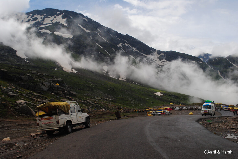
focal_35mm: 39
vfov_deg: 34.3
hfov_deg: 49.5
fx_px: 258
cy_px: 80
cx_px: 119
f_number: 9
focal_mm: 26
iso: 200
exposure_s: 1/200
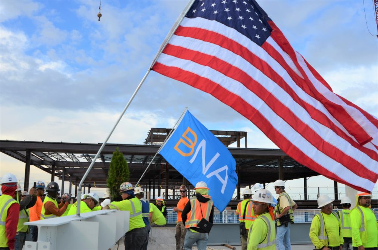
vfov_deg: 36.7
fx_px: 377
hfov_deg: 53.2
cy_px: 125
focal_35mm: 36
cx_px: 189
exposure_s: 1/250
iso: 110
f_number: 8
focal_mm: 24
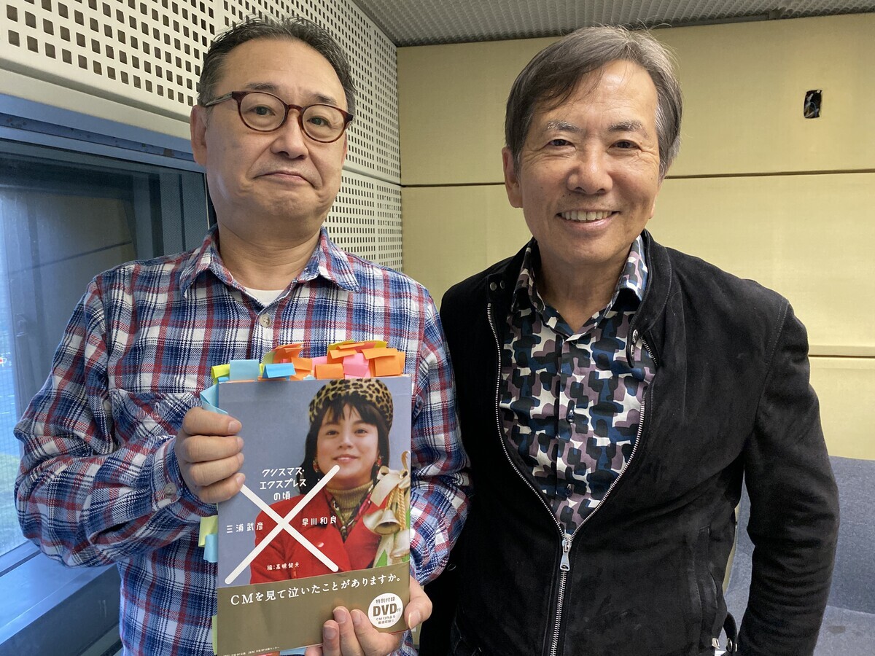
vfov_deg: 53.1
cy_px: 328
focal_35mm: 26
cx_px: 438
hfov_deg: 67.3
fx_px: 657
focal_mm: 4.25
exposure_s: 1/50
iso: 400
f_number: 1.8
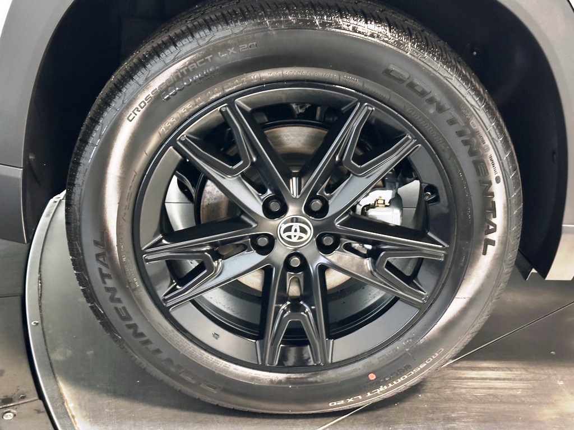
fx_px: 796
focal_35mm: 48
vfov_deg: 30.3
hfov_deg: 39.7
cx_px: 287
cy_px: 215
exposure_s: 1/20
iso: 640
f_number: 1.78
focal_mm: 6.86
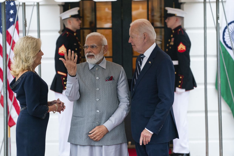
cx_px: 117
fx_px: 1339
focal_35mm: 206
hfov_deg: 10.0
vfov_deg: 6.7
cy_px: 78
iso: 3200
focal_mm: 206
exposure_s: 1/200
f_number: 5.6
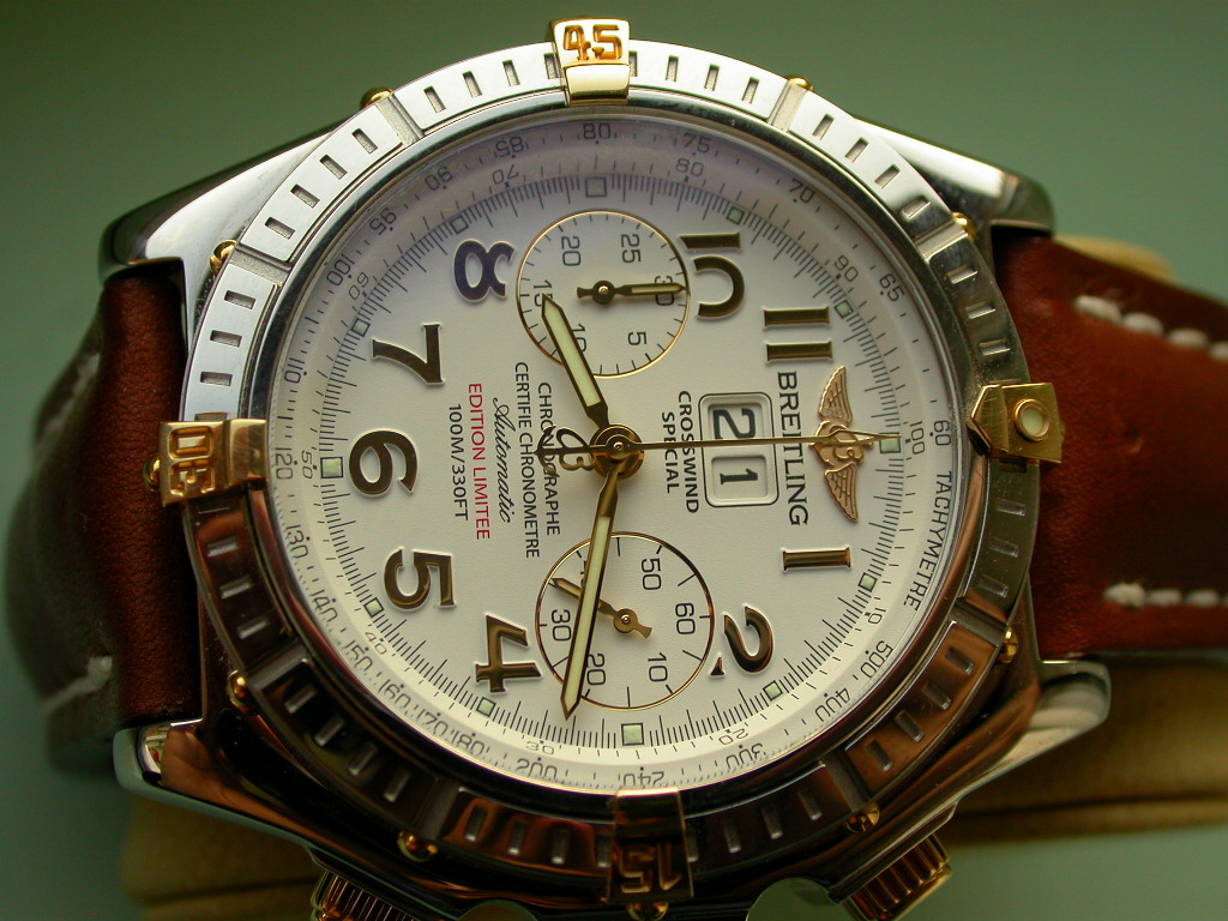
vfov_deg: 19.9
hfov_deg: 26.3
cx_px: 614
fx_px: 2625
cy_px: 460
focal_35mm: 74
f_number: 3.4
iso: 100
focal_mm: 15.3
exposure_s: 1/73.1
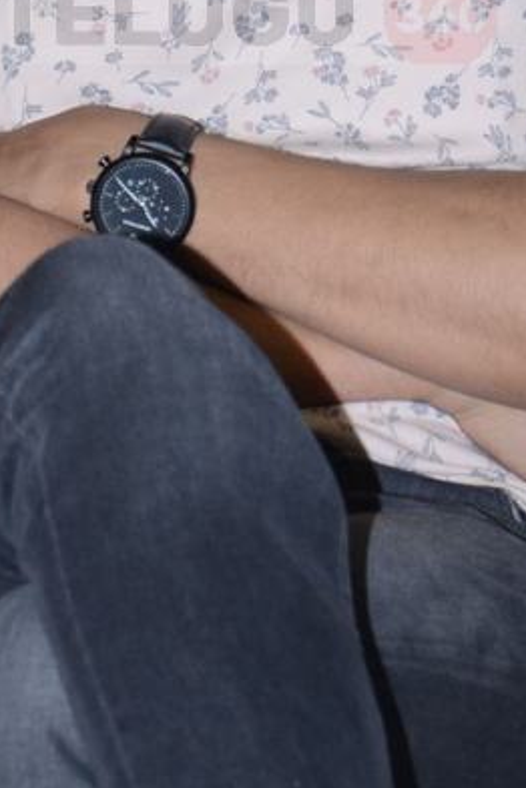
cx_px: 248
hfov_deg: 3.2
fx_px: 9475
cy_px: 14
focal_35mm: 432
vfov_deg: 4.8
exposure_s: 1/125
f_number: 5.6
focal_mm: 105
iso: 400
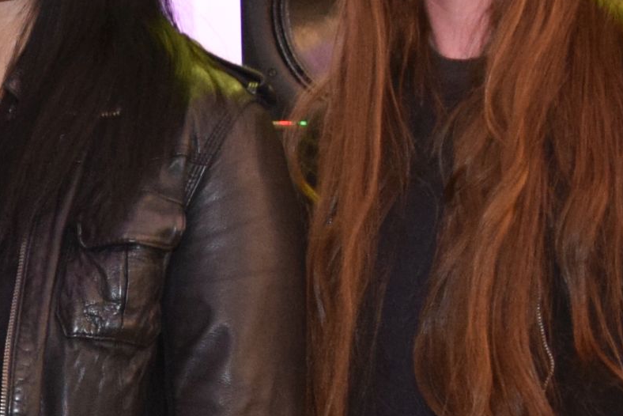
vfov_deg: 8.9
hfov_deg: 12.7
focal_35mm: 154
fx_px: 2666
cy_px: 332
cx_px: -274
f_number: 2.8
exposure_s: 1/60
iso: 1250
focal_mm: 18
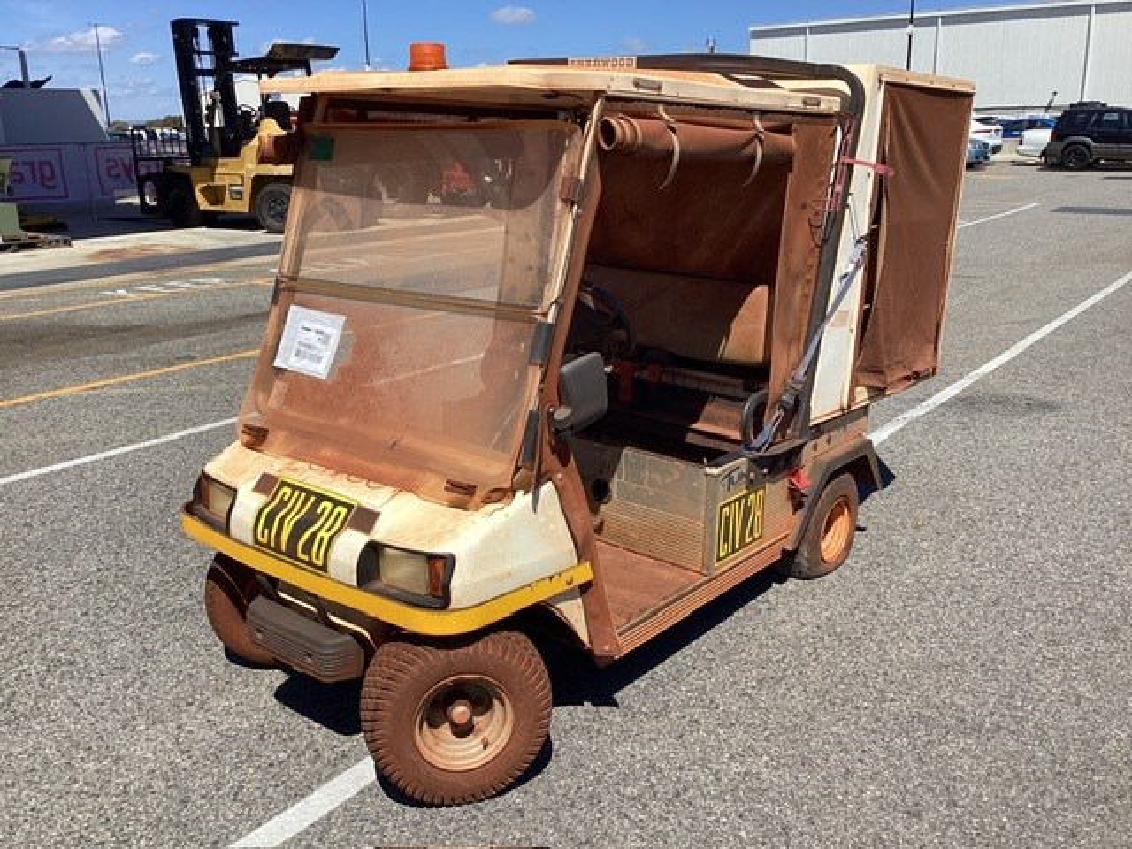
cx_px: 566
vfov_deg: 45.4
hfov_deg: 58.4
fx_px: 1014
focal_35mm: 31
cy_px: 424
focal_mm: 3.3
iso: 25
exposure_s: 1/1733
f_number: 2.4
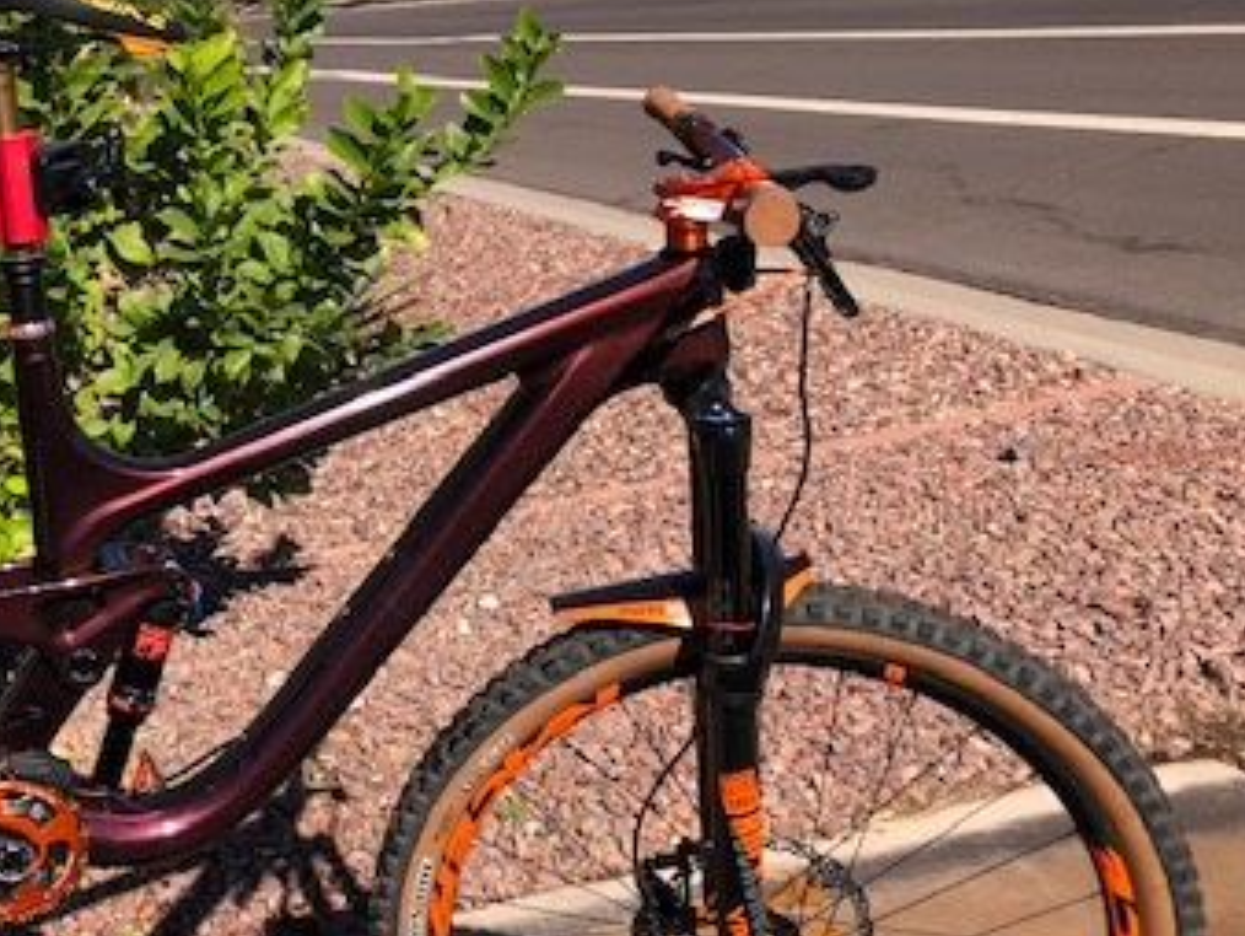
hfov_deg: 34.3
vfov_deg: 27.5
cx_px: 136
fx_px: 1908
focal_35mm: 53
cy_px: 527
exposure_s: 1/1715
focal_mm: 3.99
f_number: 1.8
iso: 20
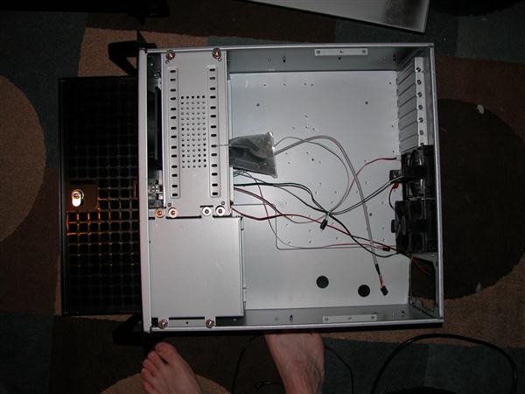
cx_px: 262
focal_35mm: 34
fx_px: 516
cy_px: 197
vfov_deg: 41.8
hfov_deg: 54.0
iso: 100
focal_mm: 8.9
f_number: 2.8
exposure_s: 1/60
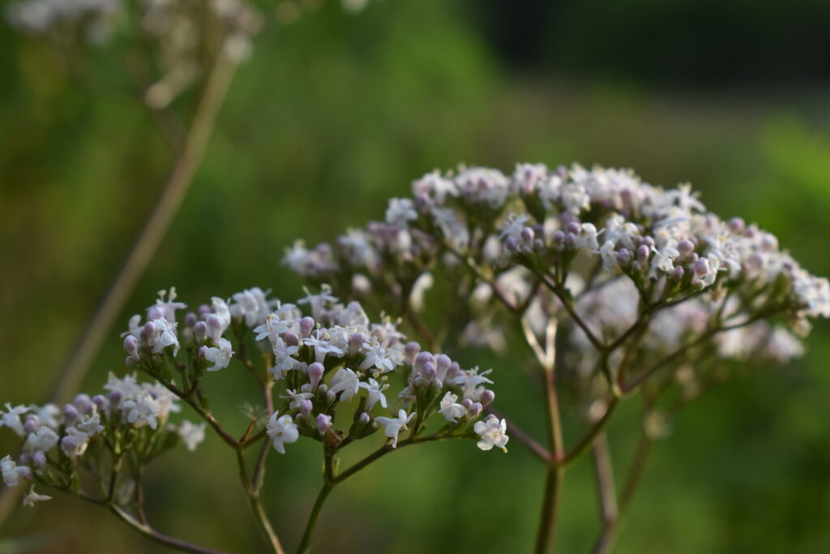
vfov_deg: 16.6
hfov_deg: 24.6
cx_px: 415
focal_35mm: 82
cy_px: 277
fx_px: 1902
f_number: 10
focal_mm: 55
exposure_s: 1/400
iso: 640
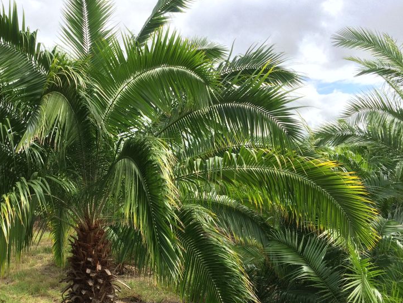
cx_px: 121
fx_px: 477
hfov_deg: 44.8
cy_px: 204
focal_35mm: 41
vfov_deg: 34.8
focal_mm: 4.15
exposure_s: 1/892
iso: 32
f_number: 2.2
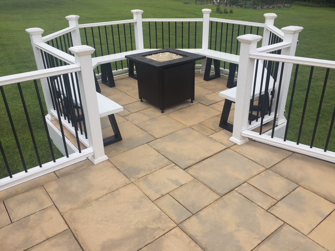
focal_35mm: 29
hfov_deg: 61.7
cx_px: 168
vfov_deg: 48.2
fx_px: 281
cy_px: 126
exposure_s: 1/1364
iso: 32
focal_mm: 4.15
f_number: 2.2
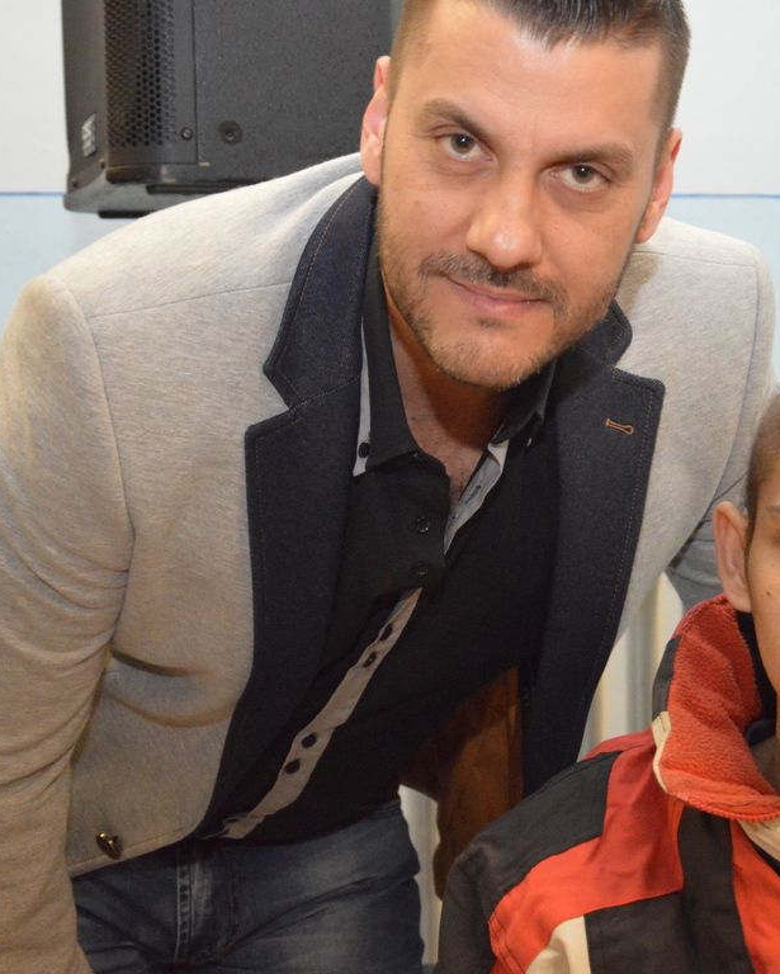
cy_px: 461
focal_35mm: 61
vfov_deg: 30.9
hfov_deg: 24.7
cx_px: 601
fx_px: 1759
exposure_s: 1/60
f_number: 4
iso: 3200
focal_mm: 26
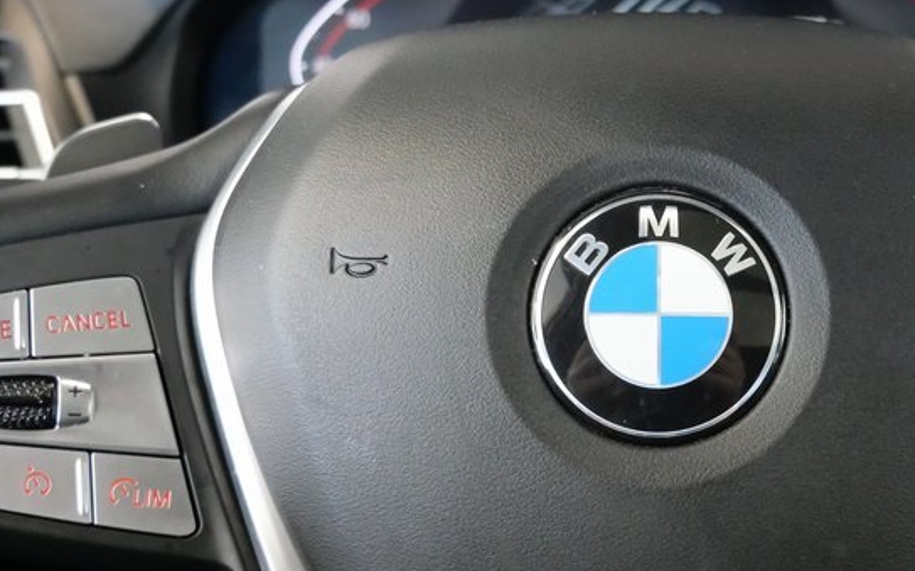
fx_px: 1296
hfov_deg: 38.2
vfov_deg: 24.7
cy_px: 374
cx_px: 645
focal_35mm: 52
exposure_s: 1/25
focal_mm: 13
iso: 3200
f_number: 3.5
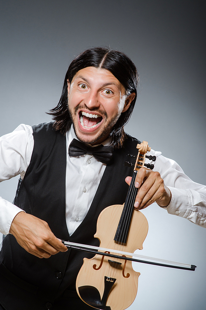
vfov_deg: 16.1
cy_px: 155
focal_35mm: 128
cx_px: 103
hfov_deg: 10.7
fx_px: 1099
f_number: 6.3
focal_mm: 85
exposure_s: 1/200
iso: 100
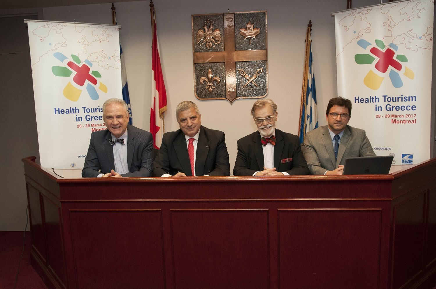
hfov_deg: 62.0
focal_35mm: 30
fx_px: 363
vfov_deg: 43.5
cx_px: 218
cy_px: 144
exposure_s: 1/80
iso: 1000
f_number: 3.5
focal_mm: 20
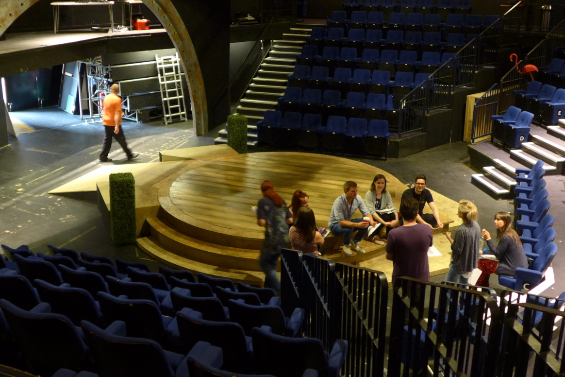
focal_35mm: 38
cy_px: 128
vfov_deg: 34.7
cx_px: 269
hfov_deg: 50.7
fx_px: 596
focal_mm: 6
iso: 400
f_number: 2
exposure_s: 1/20
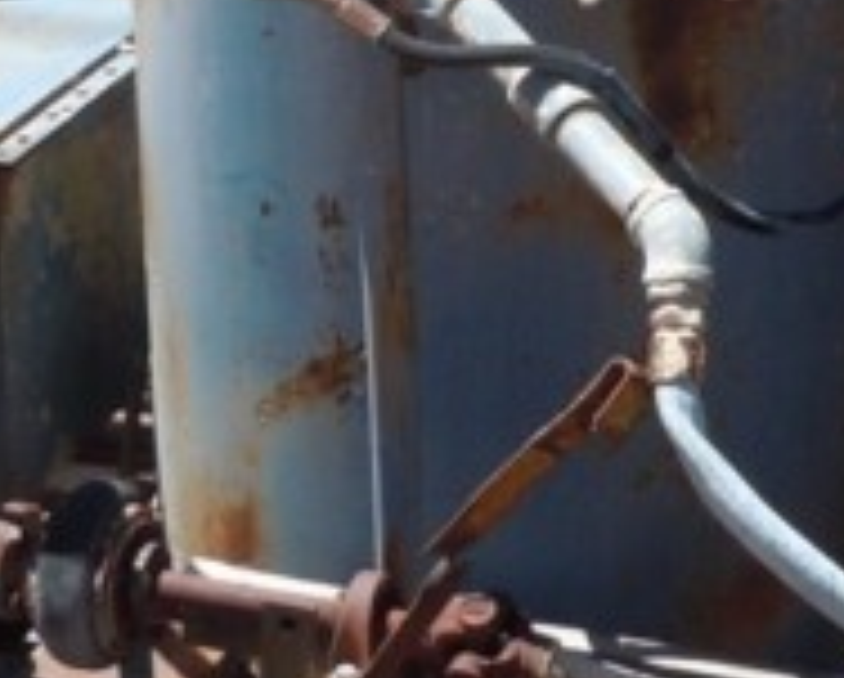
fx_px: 2902
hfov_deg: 16.5
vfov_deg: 13.1
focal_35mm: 116
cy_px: -18
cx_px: 404
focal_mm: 5
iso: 100
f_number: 3.7
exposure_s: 1/500
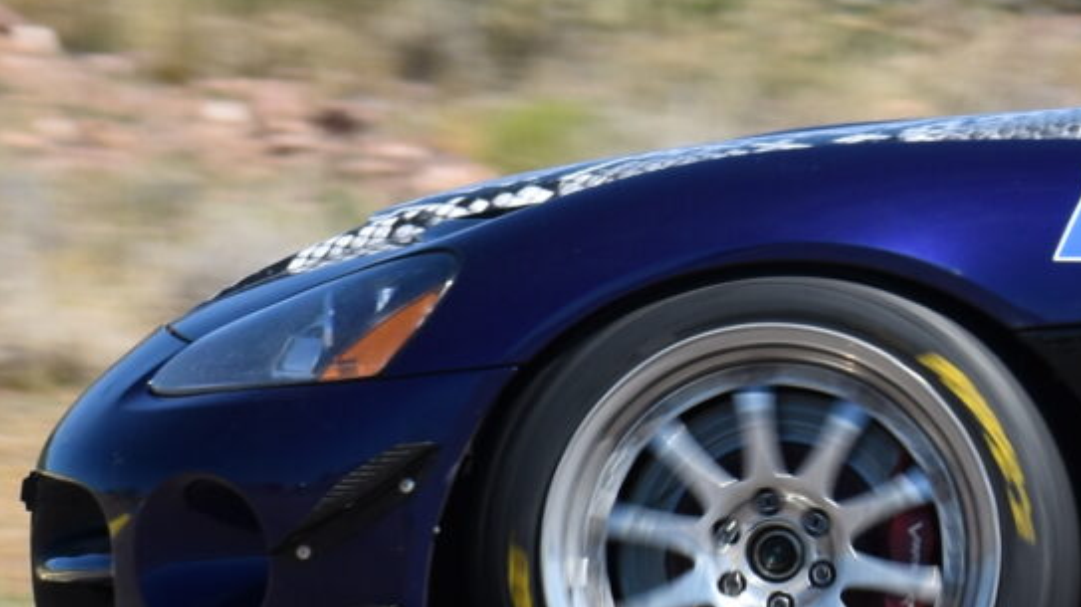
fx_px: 23353
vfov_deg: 1.5
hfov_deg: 2.6
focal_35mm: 815
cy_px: 15
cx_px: 1648
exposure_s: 1/500
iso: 100
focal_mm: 110
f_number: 8
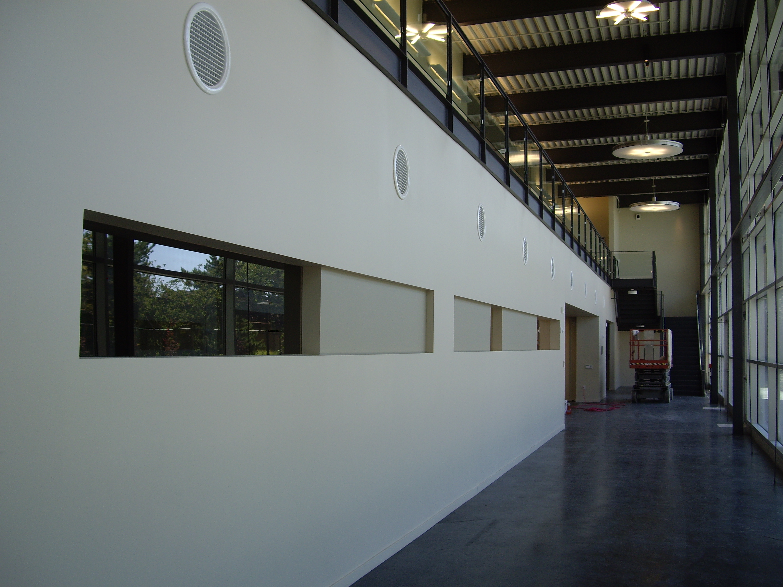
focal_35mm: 38
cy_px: 294
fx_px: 860
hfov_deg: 49.0
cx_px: 392
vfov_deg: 37.7
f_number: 2.8
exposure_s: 1/160
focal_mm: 7.9
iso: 100
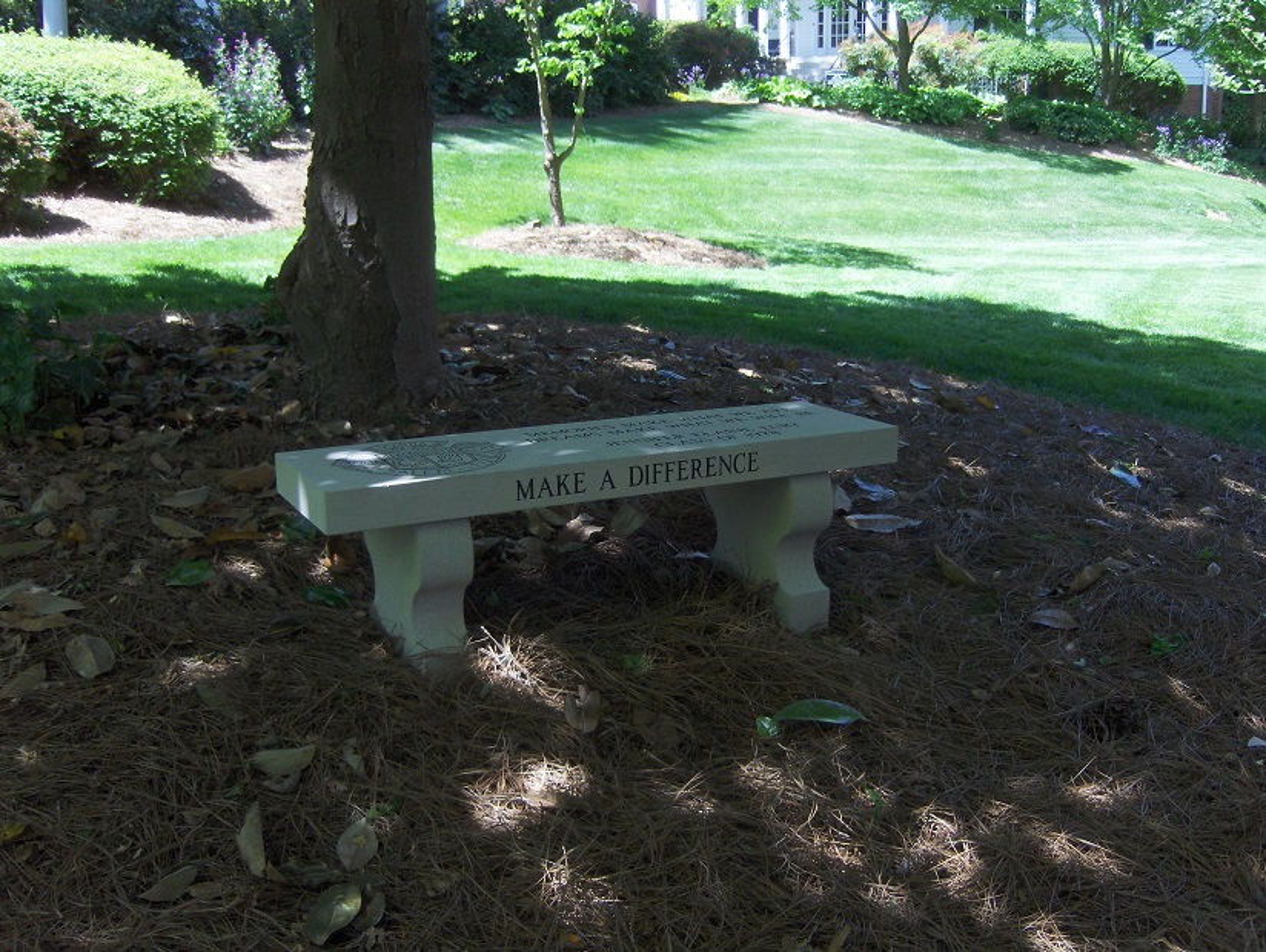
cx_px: 633
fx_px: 1282
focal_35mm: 35
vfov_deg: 40.8
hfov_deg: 52.6
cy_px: 476
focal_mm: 7.5
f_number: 2.8
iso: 116
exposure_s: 1/278
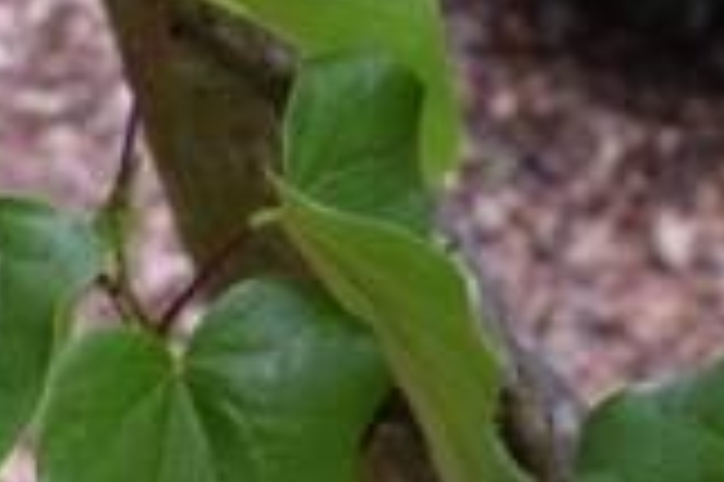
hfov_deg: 18.3
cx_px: 391
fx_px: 2250
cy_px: 820
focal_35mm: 112
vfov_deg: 11.5
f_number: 7.1
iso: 400
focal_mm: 20
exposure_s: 1/200
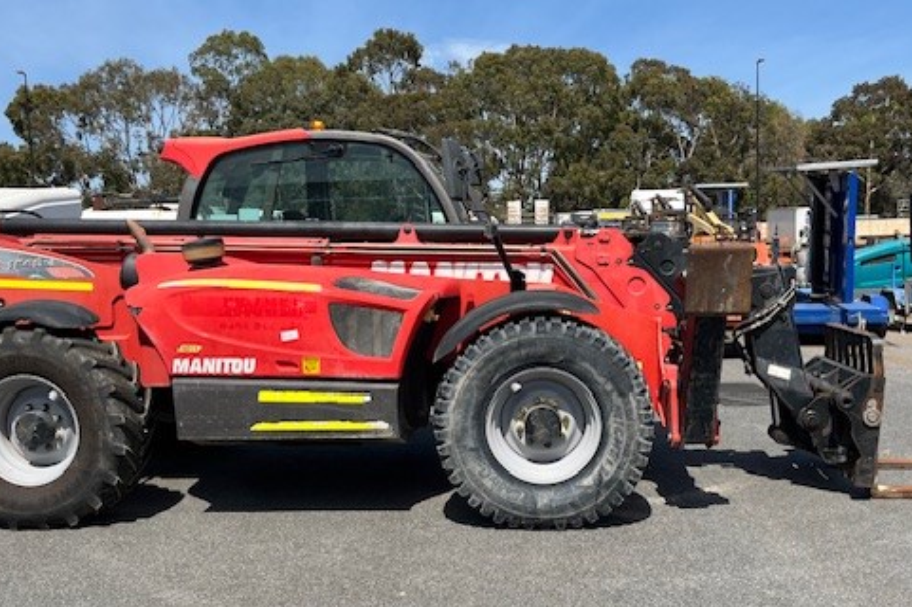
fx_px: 911
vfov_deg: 36.8
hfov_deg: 53.1
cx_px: 480
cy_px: 319
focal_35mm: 36
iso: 50
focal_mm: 5.1
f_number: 1.6
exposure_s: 1/3521
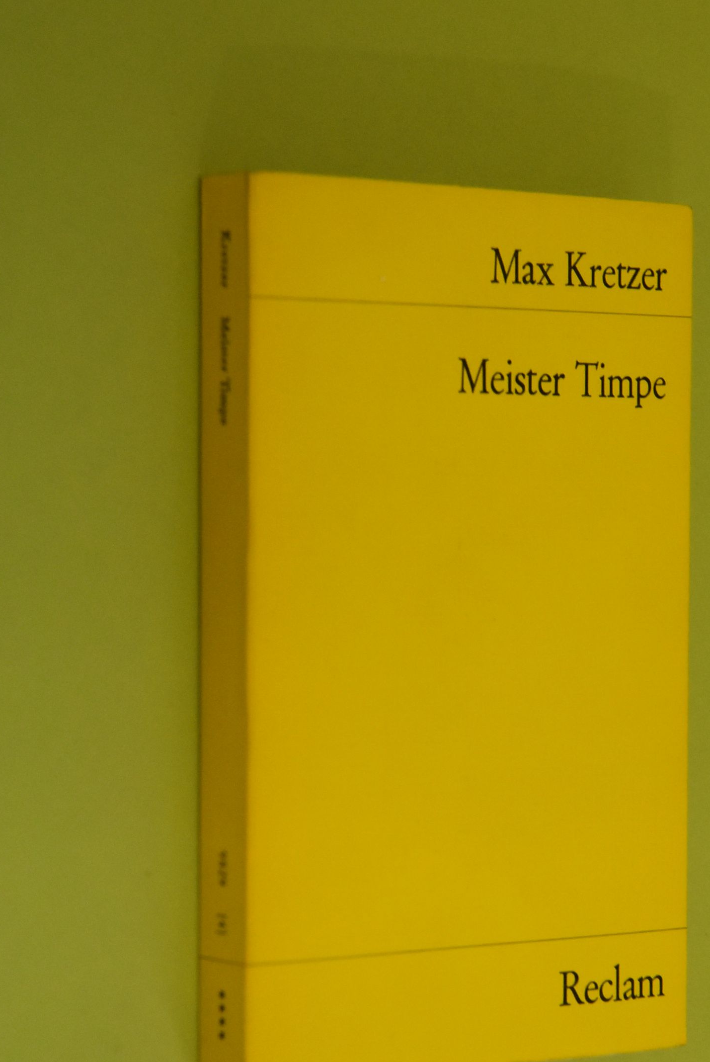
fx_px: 4339
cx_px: 391
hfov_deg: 9.4
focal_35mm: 147
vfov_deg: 13.9
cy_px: 575
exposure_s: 1/125
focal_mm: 70
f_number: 4.5
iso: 2500
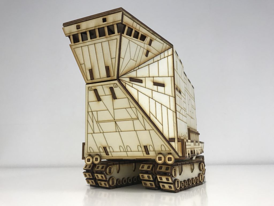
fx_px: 222
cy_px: 103
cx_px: 137
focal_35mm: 28
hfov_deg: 63.4
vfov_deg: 49.7
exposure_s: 1/33
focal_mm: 3.99
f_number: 1.8
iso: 32
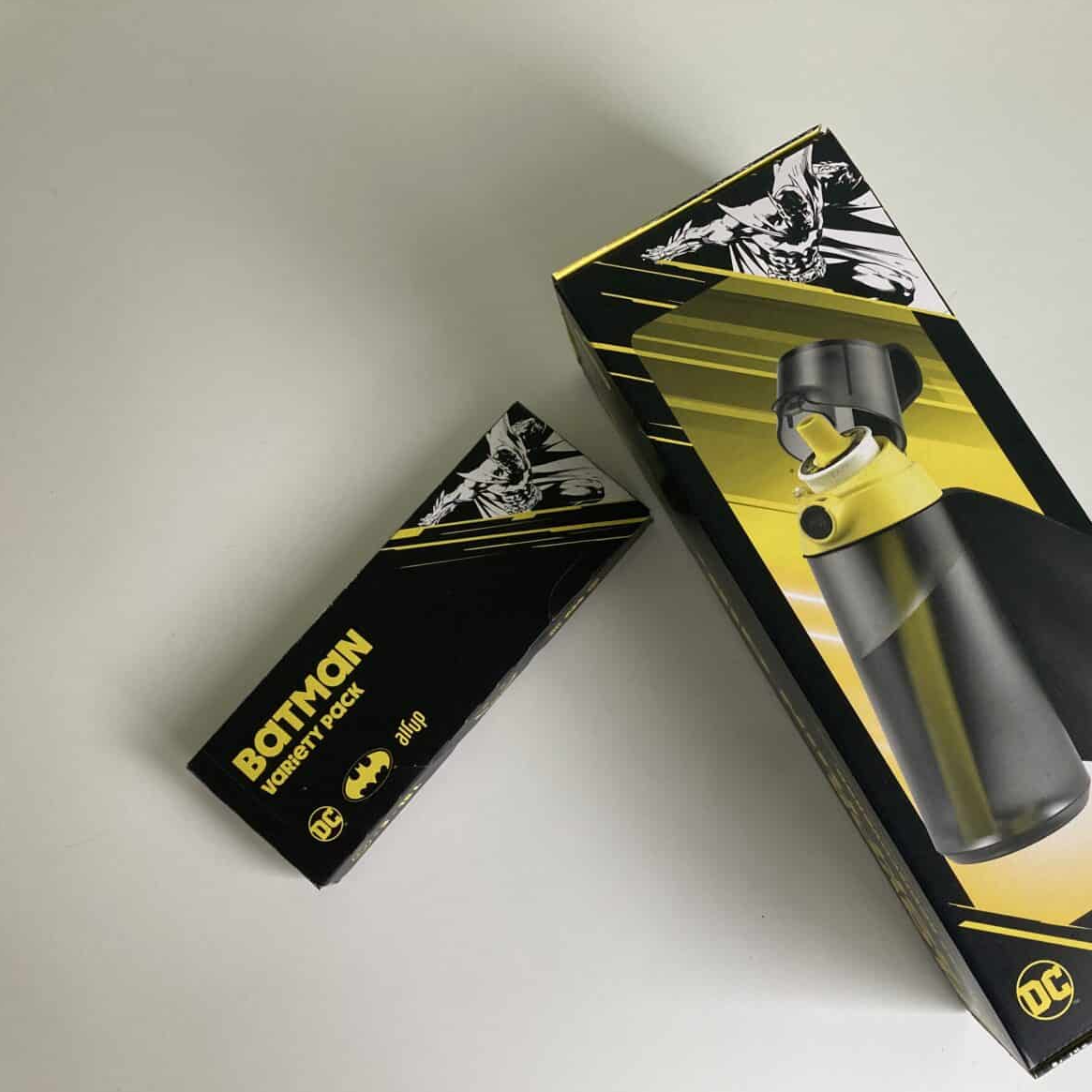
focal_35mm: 34
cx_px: 747
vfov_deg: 48.4
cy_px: 559
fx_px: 1213
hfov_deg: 47.5
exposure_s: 1/73
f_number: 1.8
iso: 80
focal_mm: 3.99
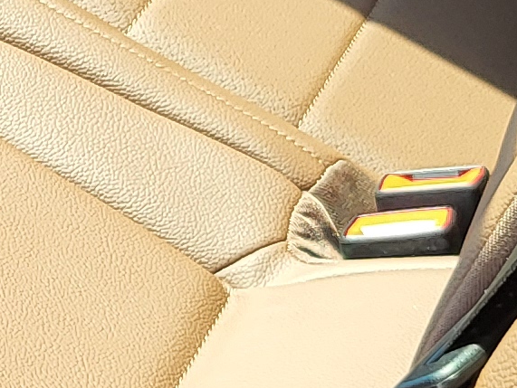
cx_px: -407
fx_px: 2720
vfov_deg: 8.1
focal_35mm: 182
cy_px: 324
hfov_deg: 10.3
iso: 64
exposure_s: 1/120
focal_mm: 5.4
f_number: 1.8
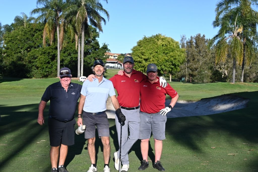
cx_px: 129
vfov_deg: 27.3
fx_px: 355
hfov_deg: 40.0
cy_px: 86
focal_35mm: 50
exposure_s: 1/1600
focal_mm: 33
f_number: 6.3
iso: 400
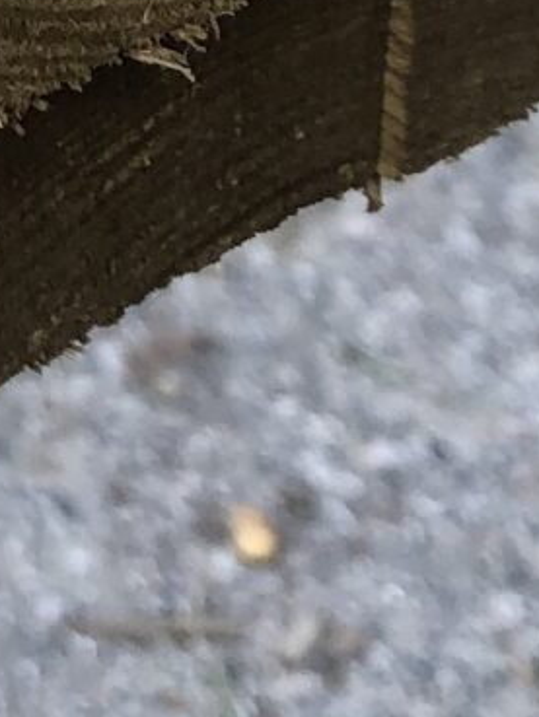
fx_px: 4025
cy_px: -711
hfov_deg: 7.6
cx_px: -214
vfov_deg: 9.5
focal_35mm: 194
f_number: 1.8
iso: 25
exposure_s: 1/120
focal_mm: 3.99
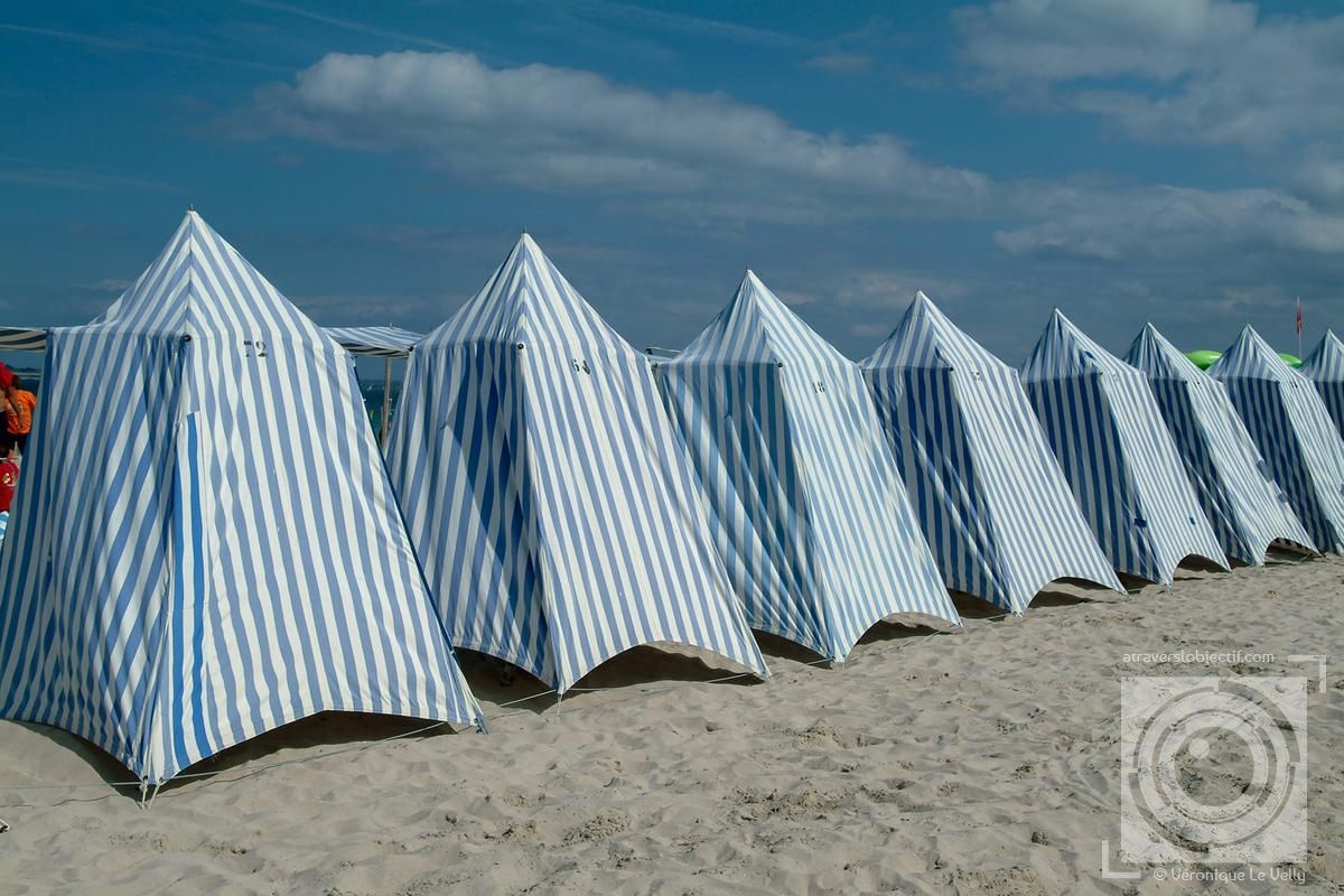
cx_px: 672
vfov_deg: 31.9
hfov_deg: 46.4
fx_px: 1568
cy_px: 448
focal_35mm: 42
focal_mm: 28
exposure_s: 1/250
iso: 100
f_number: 8
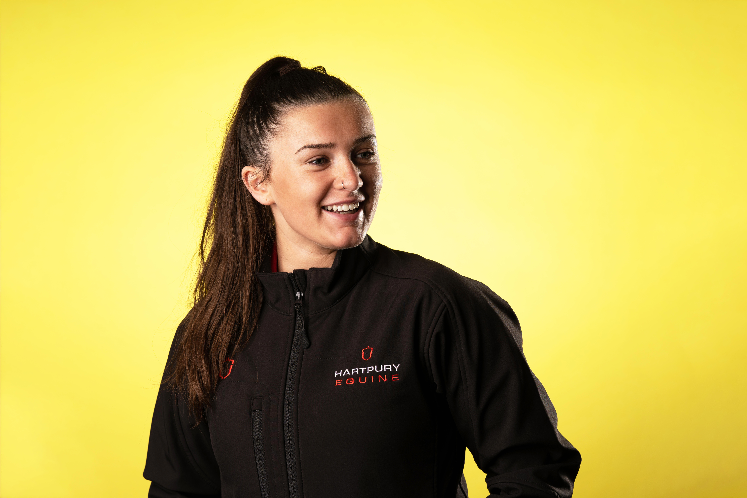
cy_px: 249
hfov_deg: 15.8
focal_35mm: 130
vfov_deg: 10.5
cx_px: 374
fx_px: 2697
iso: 100
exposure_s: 1/250
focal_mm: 130
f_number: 5.6
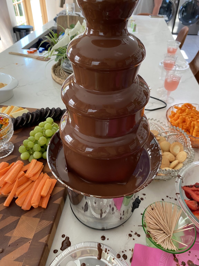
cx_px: 100
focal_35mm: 26
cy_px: 133
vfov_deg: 67.3
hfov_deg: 53.1
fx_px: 199
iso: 125
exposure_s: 1/95
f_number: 1.8
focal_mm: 4.25
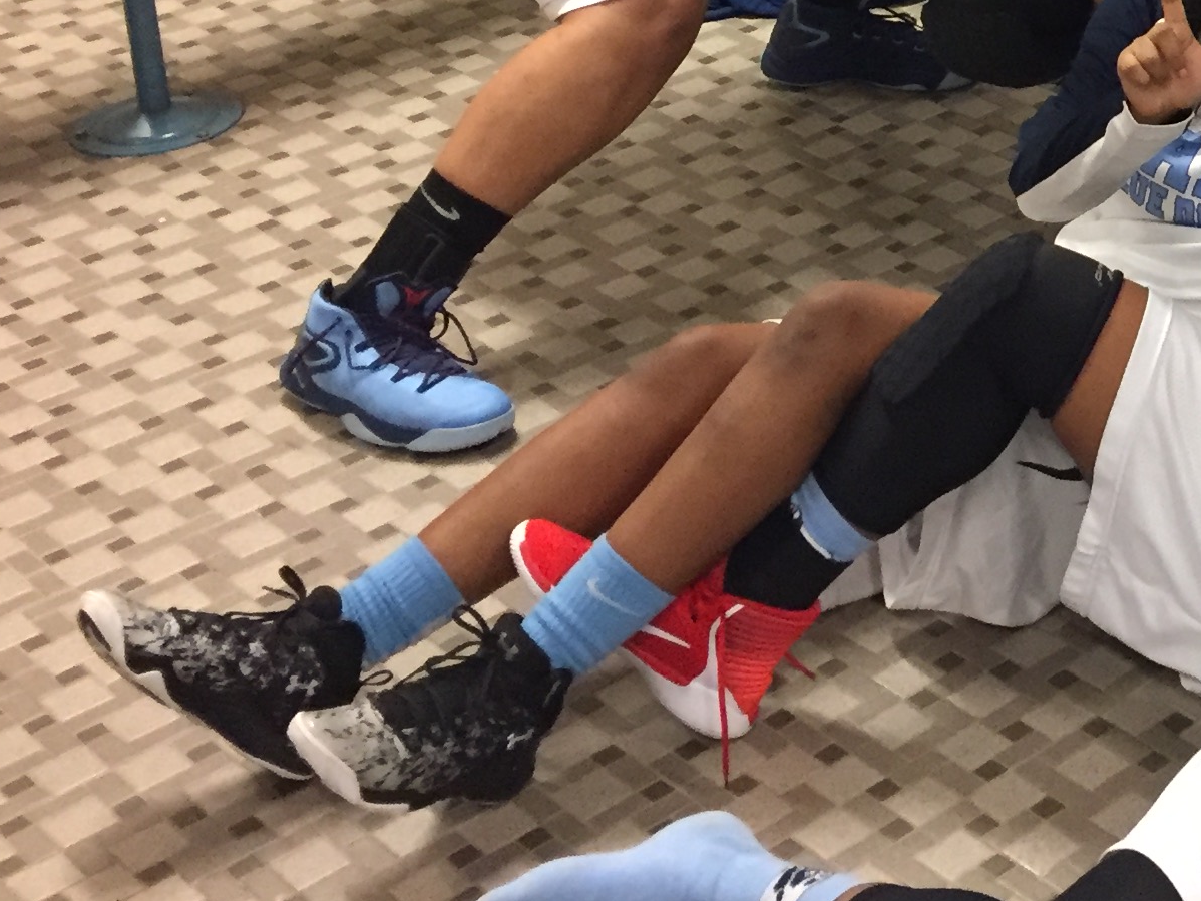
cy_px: -234
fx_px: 2741
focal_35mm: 79
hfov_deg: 22.1
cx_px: 1573
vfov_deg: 17.6
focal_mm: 4.15
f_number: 2.2
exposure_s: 1/20
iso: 250
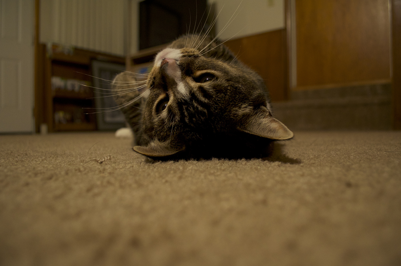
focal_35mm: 27
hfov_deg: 67.5
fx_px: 300
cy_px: 133
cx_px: 200
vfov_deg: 47.7
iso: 1600
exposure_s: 1/30
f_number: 3.5
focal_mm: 18
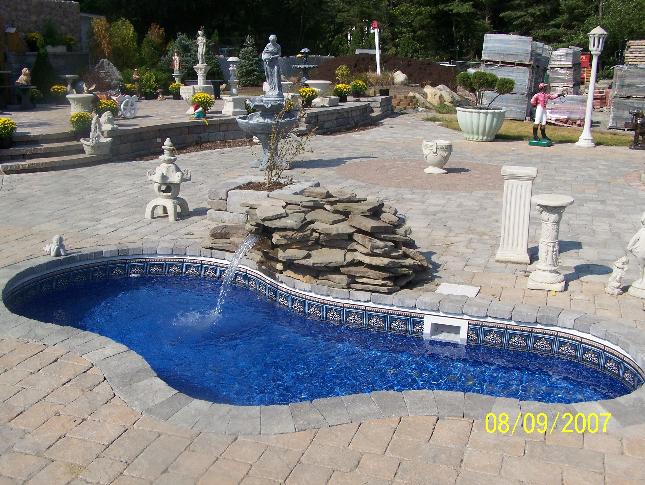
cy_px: 242
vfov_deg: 37.8
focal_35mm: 38
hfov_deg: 48.9
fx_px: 709
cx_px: 322
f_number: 4
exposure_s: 1/1000
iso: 80
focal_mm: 6.3
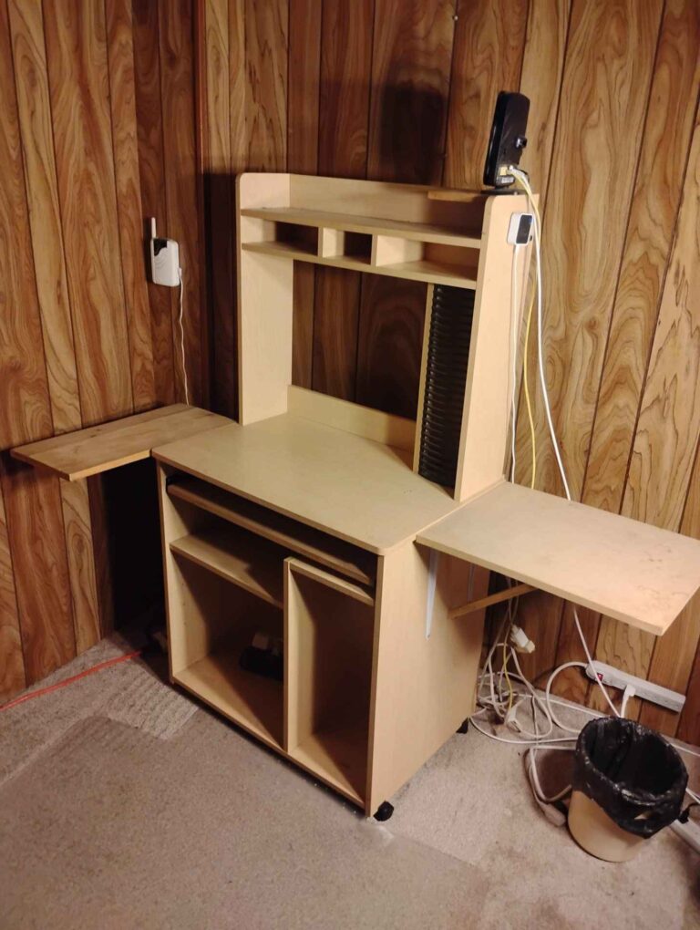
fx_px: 753
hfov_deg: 49.9
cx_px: 350
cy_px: 465
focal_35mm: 28
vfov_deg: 63.4
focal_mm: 4.26
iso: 1144
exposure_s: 1/30
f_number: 1.8
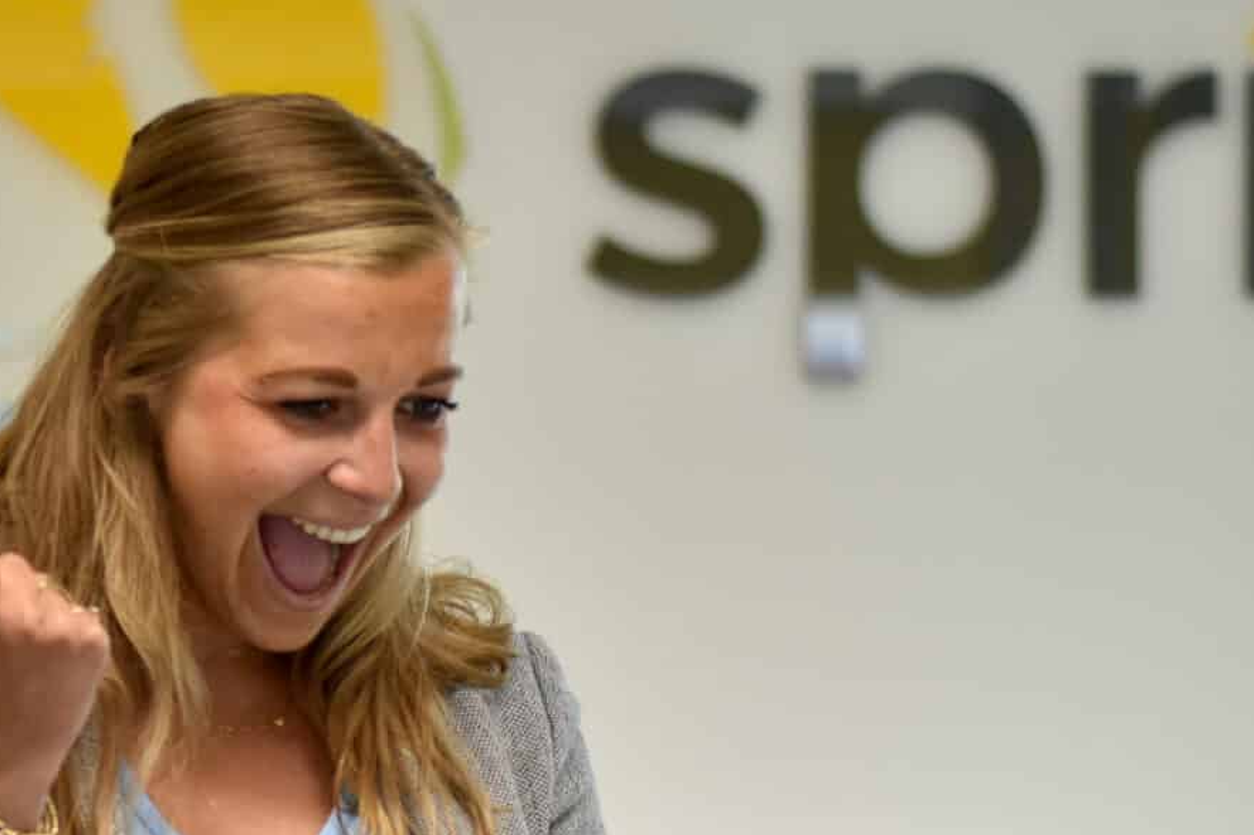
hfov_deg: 11.8
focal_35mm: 174
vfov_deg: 7.9
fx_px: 6058
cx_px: 331
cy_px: 672
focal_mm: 50
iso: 900
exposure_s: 1/500
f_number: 2
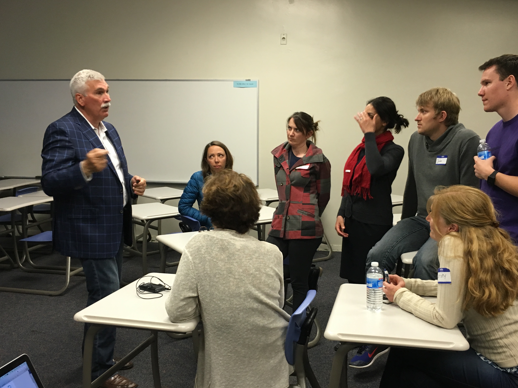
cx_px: 286
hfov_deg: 52.5
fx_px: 524
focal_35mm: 35
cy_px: 231
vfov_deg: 40.5
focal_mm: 4.15
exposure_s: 1/30
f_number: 2.2
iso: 100
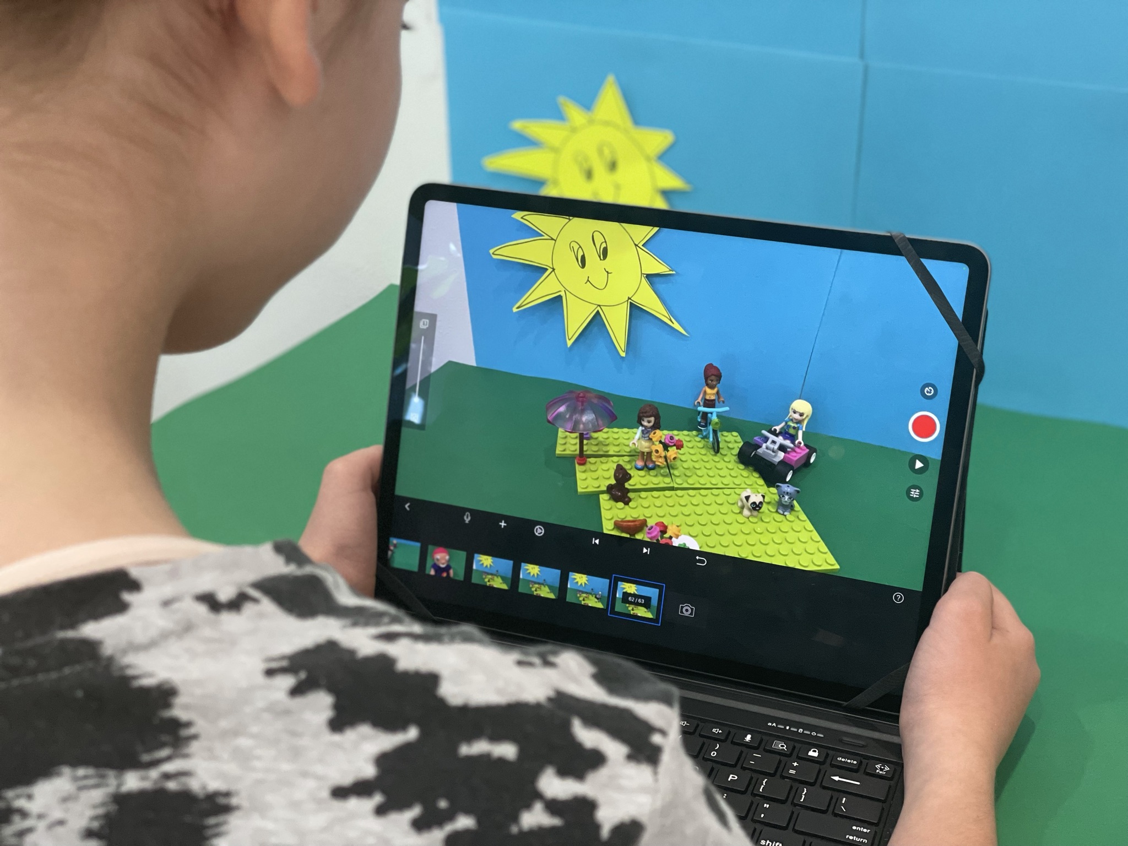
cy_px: 423
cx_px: 564
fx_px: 1694
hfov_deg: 36.8
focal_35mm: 52
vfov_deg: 28.0
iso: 250
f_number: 2
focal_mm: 6
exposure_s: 1/100
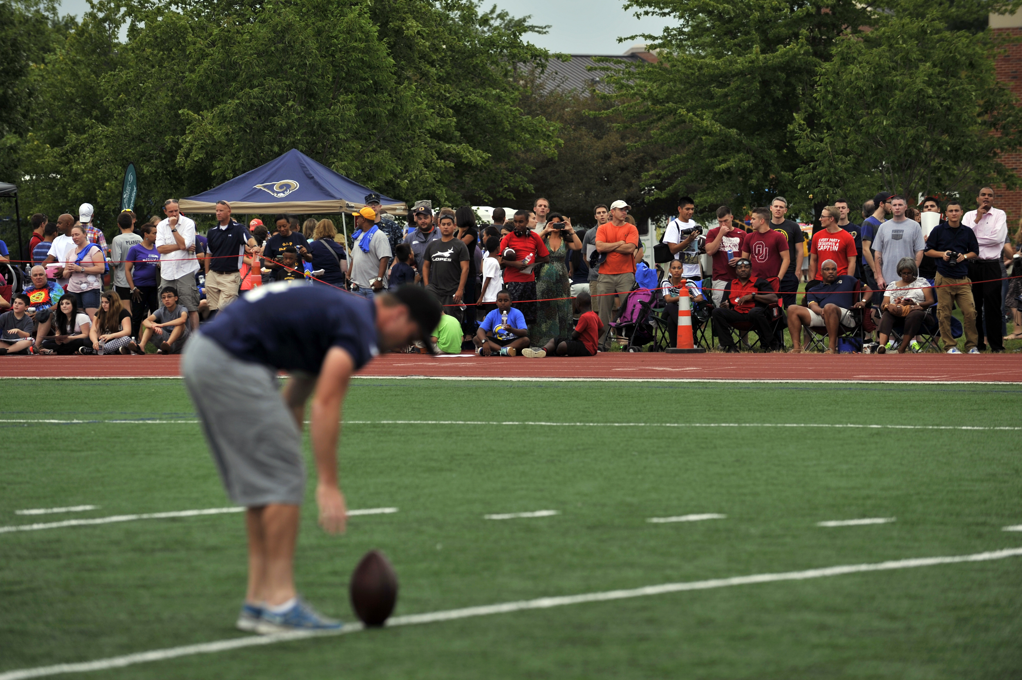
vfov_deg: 6.9
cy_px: 340
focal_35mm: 200
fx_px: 5674
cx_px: 511
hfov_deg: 10.3
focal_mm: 200
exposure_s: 1/100
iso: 200
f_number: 5.6
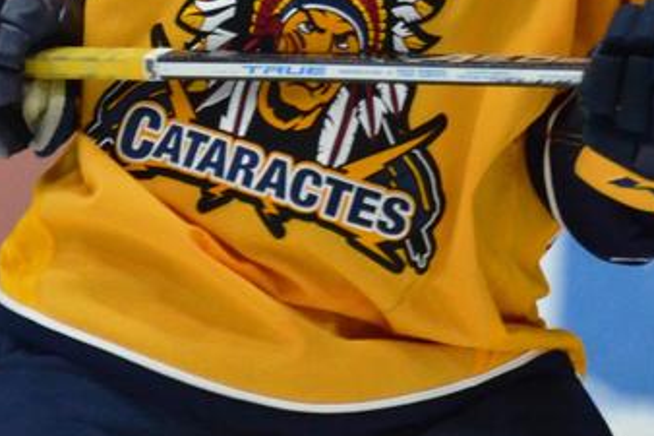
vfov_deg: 1.6
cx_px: 660
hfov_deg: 2.4
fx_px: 15488
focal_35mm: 853
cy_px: -184
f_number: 2.8
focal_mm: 160
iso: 1600
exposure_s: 1/640
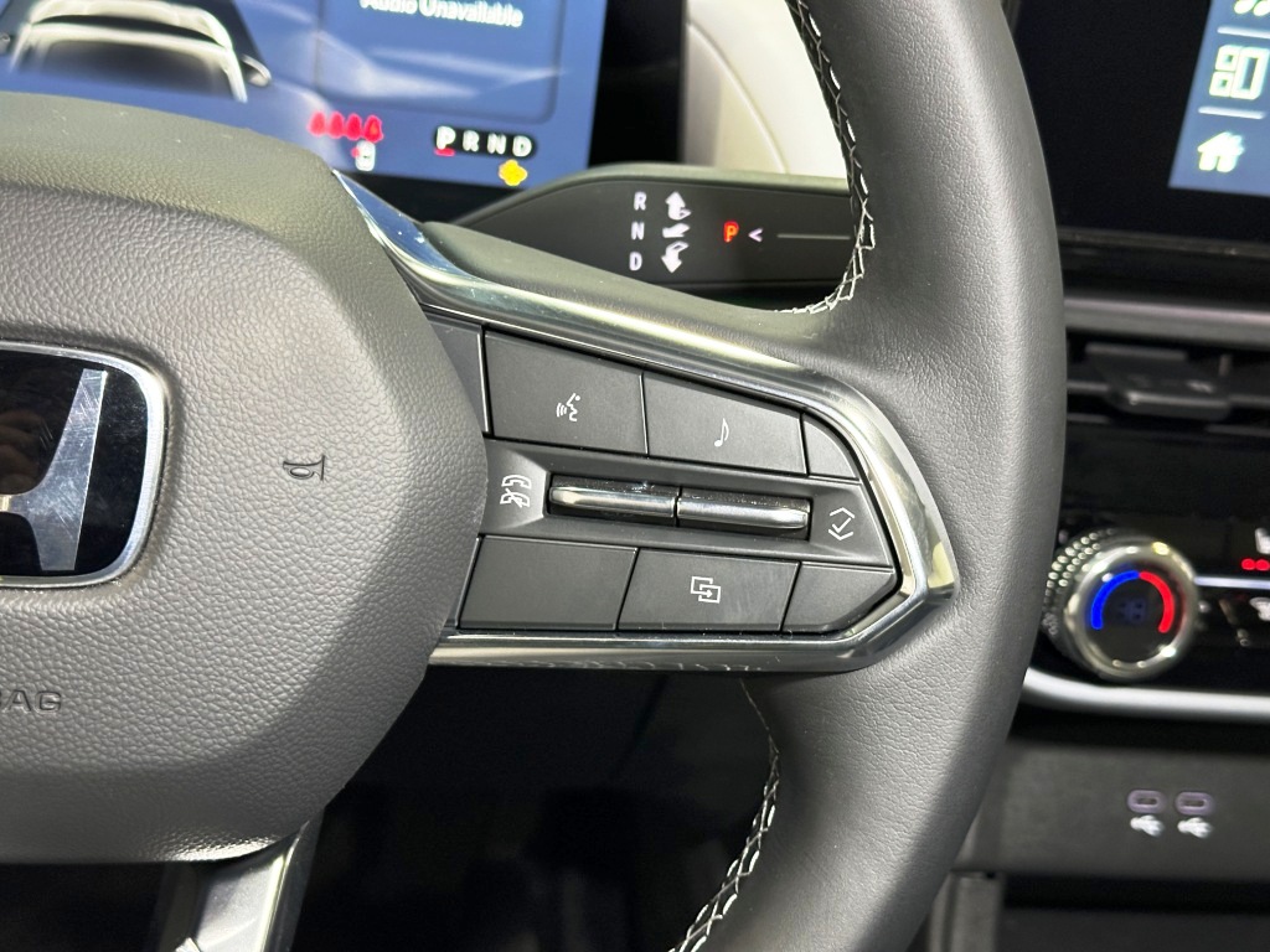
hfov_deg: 39.7
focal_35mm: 48
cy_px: 476
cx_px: 635
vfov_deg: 30.3
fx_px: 1761
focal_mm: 6.86
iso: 400
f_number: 1.78
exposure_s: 1/30
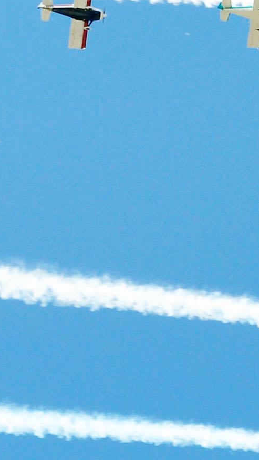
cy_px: 15
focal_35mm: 538
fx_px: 6566
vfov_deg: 4.0
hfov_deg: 2.3
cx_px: 406
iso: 200
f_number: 11
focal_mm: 70
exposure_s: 1/250
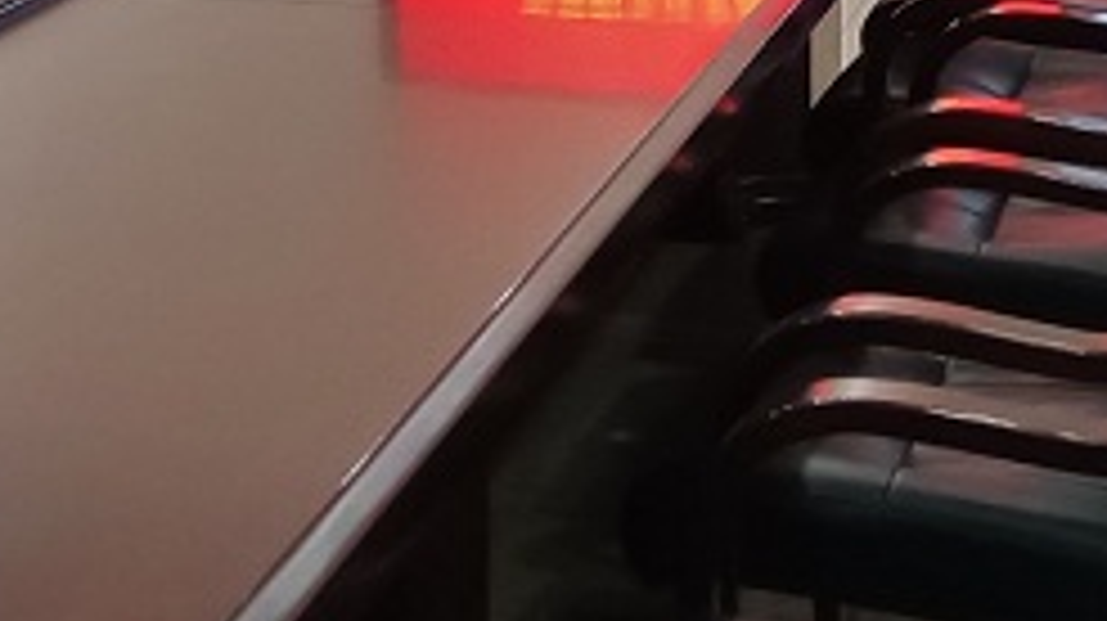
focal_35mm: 117
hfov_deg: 18.1
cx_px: 202
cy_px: -549
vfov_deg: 9.7
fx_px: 3432
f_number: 1.79
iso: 990
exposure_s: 1/33.3
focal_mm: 4.71
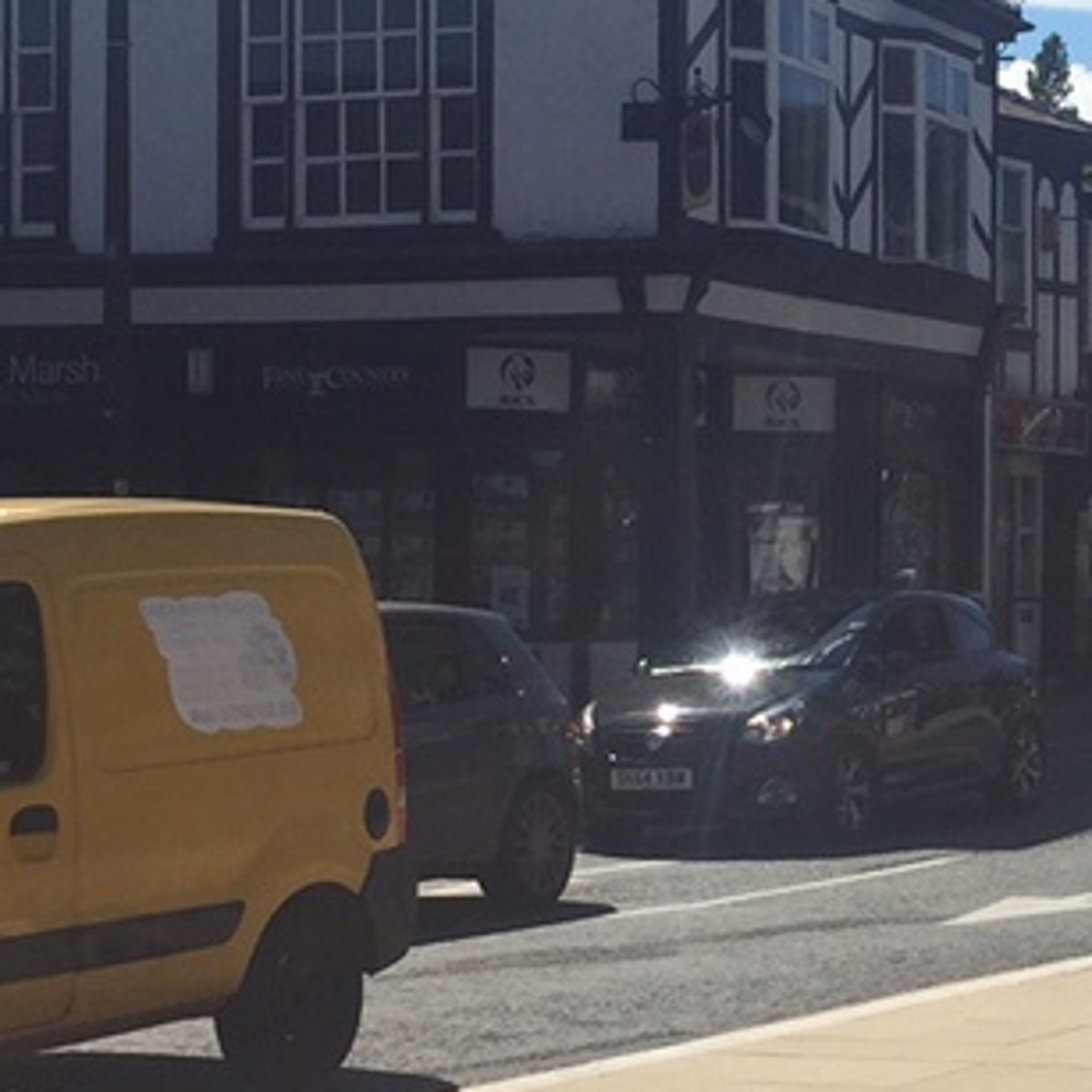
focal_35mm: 107
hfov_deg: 16.0
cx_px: 1007
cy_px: 537
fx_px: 3819
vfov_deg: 16.3
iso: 32
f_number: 2.2
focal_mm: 4.15
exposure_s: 1/2639
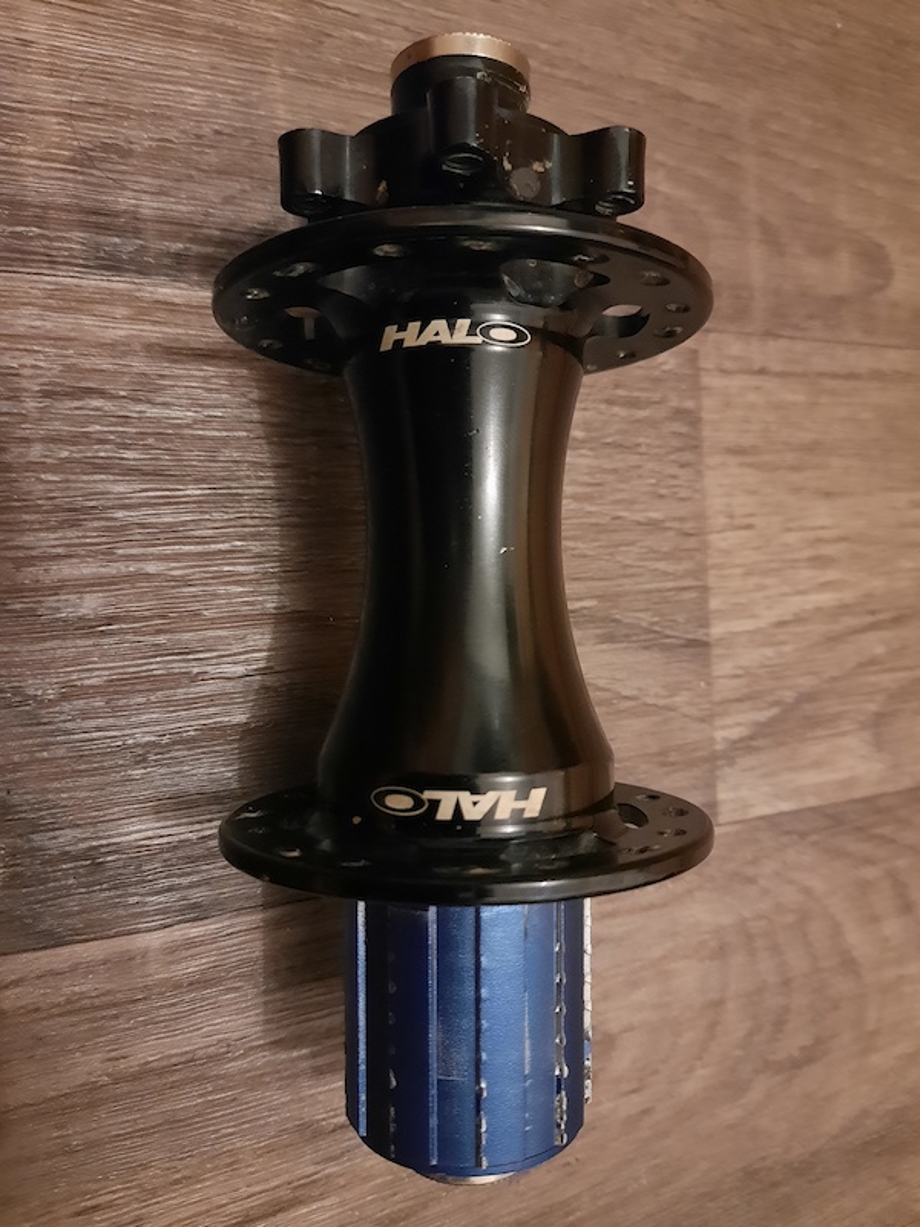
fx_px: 886
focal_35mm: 25
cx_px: 460
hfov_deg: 54.9
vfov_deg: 69.4
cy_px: 614
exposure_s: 1/10
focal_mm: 4.6
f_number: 2
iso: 1250
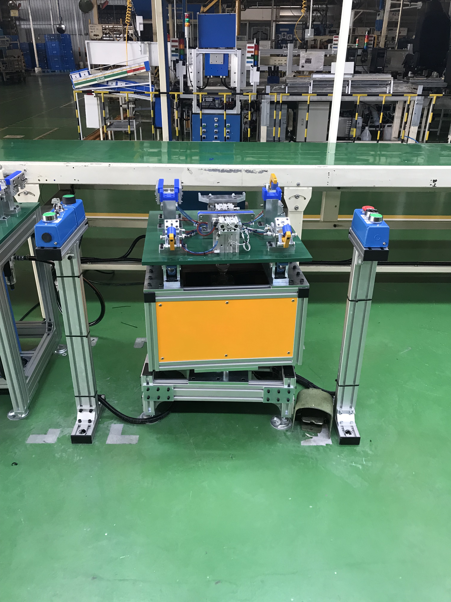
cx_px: 226
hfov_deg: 49.7
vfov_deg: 63.4
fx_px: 486
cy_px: 301
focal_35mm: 28
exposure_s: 1/33
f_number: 1.8
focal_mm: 3.99
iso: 32
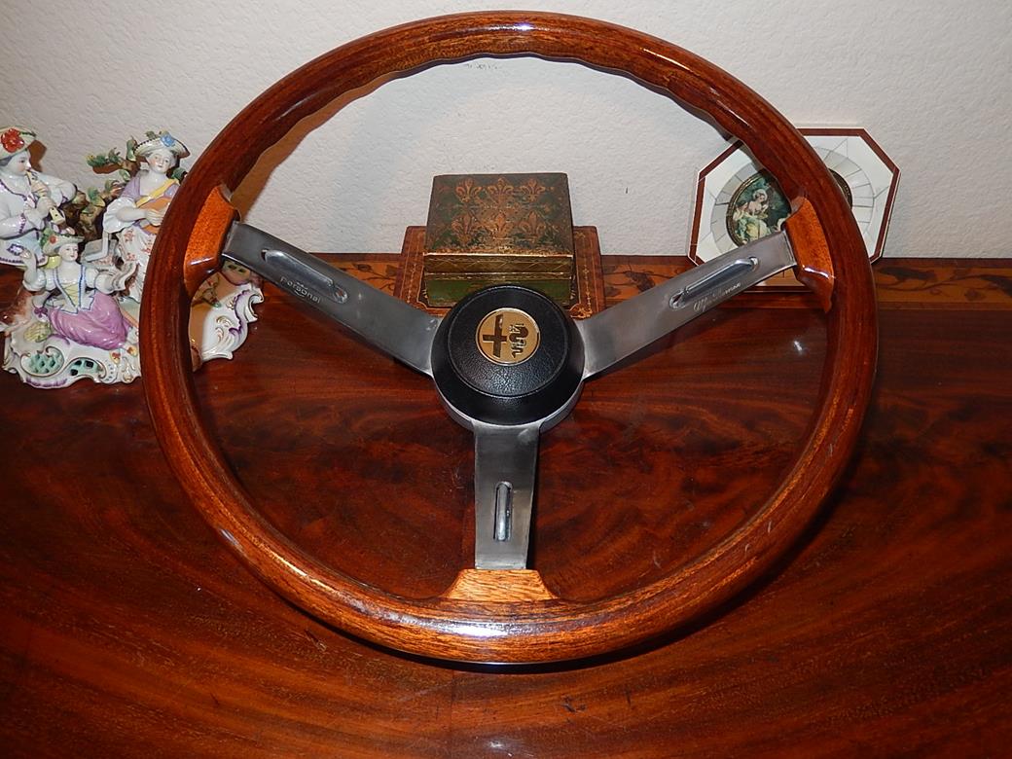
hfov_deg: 69.4
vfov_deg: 54.9
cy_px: 380
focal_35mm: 25
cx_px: 506
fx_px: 731
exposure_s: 1/30
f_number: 3.4
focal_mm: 4.5
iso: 200
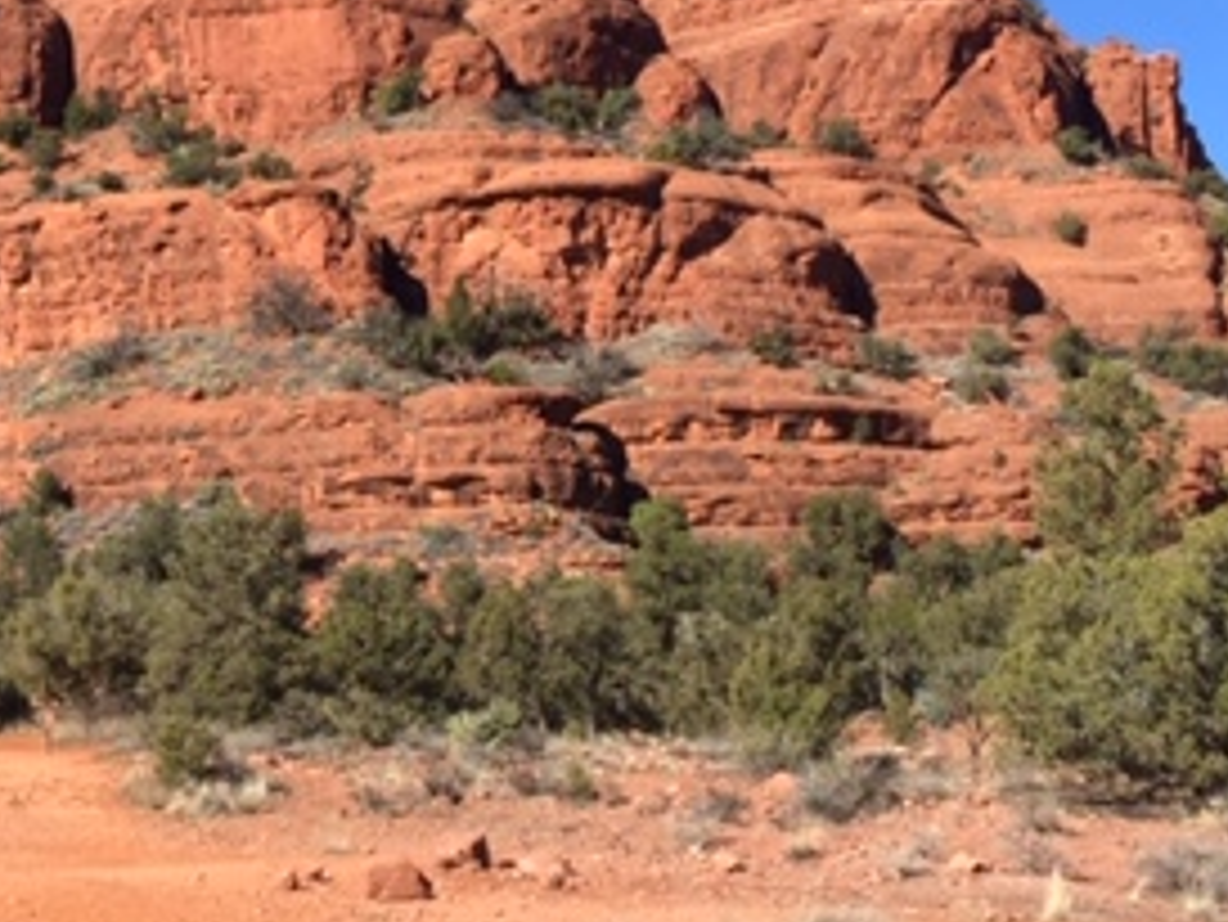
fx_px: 2413
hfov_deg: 27.5
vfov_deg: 21.6
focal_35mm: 68
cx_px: 117
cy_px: 450
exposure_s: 1/1364
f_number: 2.2
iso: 32
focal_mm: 4.15
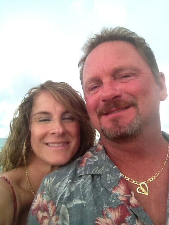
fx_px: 228
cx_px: 84
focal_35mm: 35
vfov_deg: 52.6
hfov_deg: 40.7
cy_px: 112
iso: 250
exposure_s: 1/455
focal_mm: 1.85
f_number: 2.4
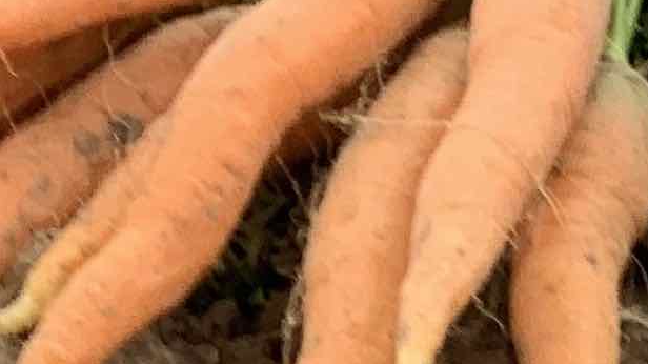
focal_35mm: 371
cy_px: -1107
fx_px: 6372
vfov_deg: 3.1
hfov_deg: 5.8
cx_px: 925
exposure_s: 1/122
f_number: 2.4
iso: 32
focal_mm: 6
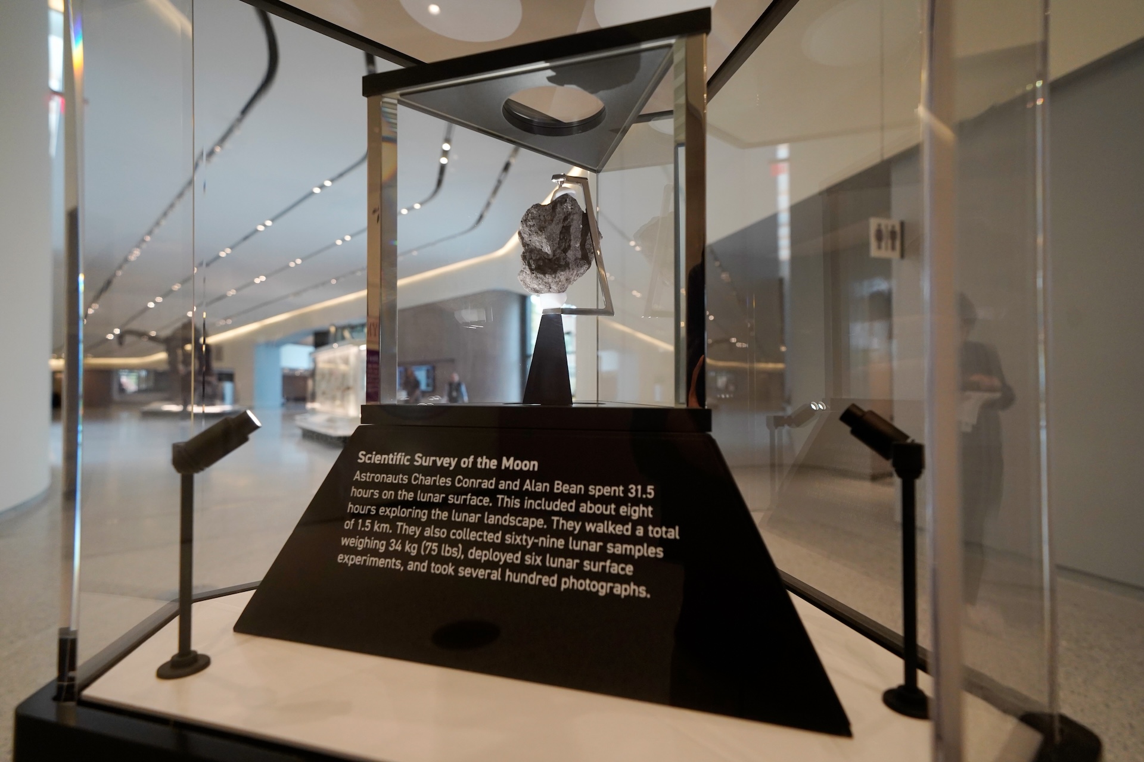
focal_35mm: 17
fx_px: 540
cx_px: 572
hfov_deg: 93.3
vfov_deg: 70.4
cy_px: 381
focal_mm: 17
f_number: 4.5
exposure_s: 1/200
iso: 1600
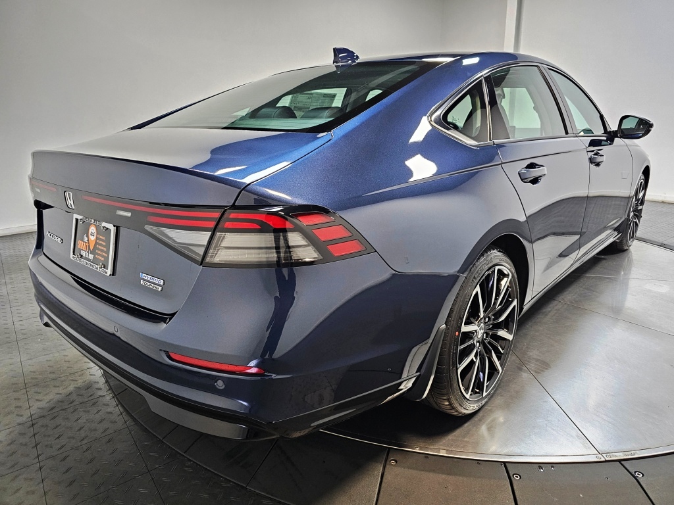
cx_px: 337
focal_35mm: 23
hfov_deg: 73.9
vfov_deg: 58.9
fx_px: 448
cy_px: 252
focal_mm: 6.3
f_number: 1.7
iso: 640
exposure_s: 1/60
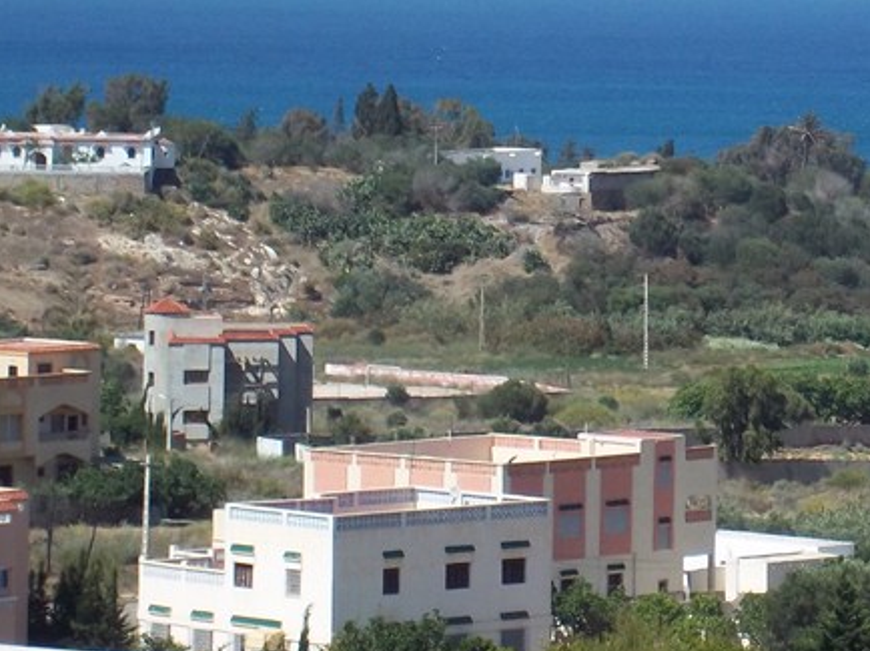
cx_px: 814
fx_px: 6405
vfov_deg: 5.8
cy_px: -34
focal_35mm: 255
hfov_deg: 7.7
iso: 80
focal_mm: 19.5
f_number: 5.6
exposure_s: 1/500
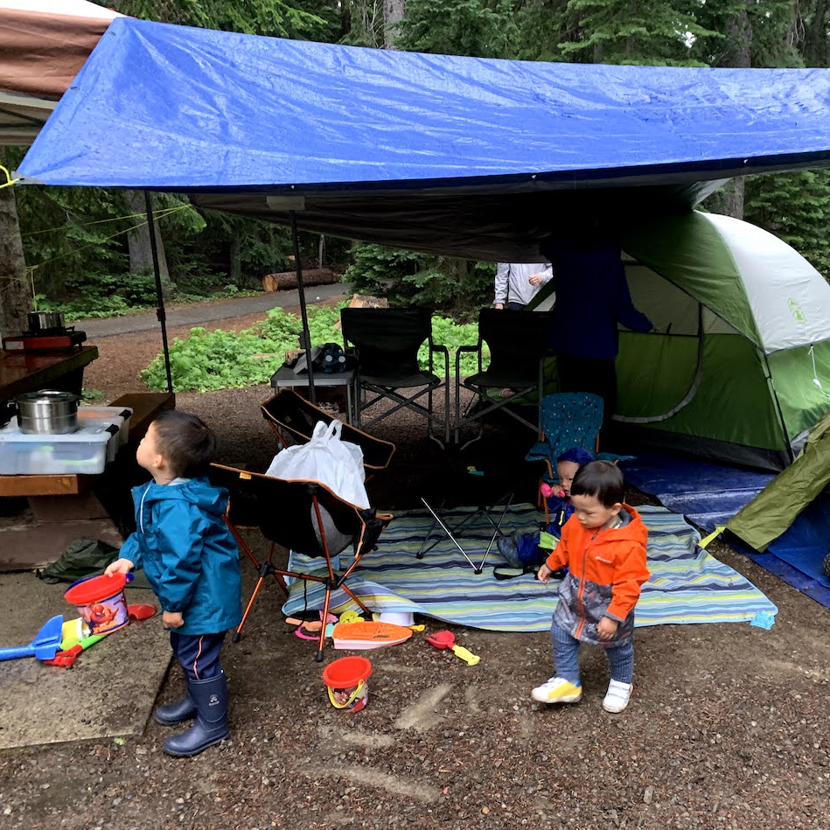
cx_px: 528
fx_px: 841
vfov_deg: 52.5
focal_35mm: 31
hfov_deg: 51.9
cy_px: 419
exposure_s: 1/44
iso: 400
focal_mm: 4.25
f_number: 1.8
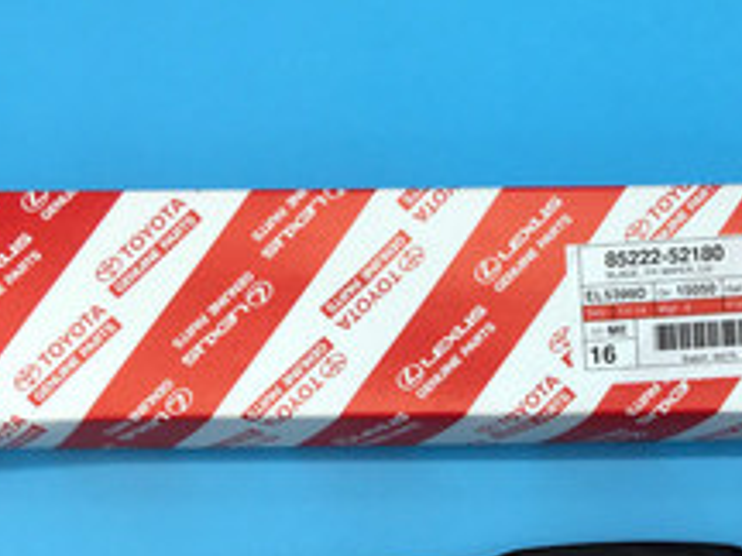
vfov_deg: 16.5
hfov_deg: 22.2
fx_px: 1843
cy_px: 652
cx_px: 660
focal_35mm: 86
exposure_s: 1/120
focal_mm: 4.15
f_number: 2.2
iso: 40
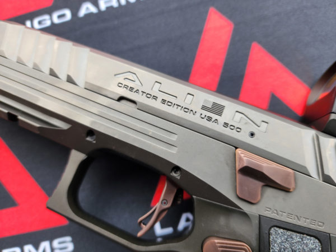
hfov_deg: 73.9
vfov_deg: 58.9
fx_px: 223
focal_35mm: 23
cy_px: 126
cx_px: 168
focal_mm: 6.4
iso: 25
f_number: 1.8
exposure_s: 1/120
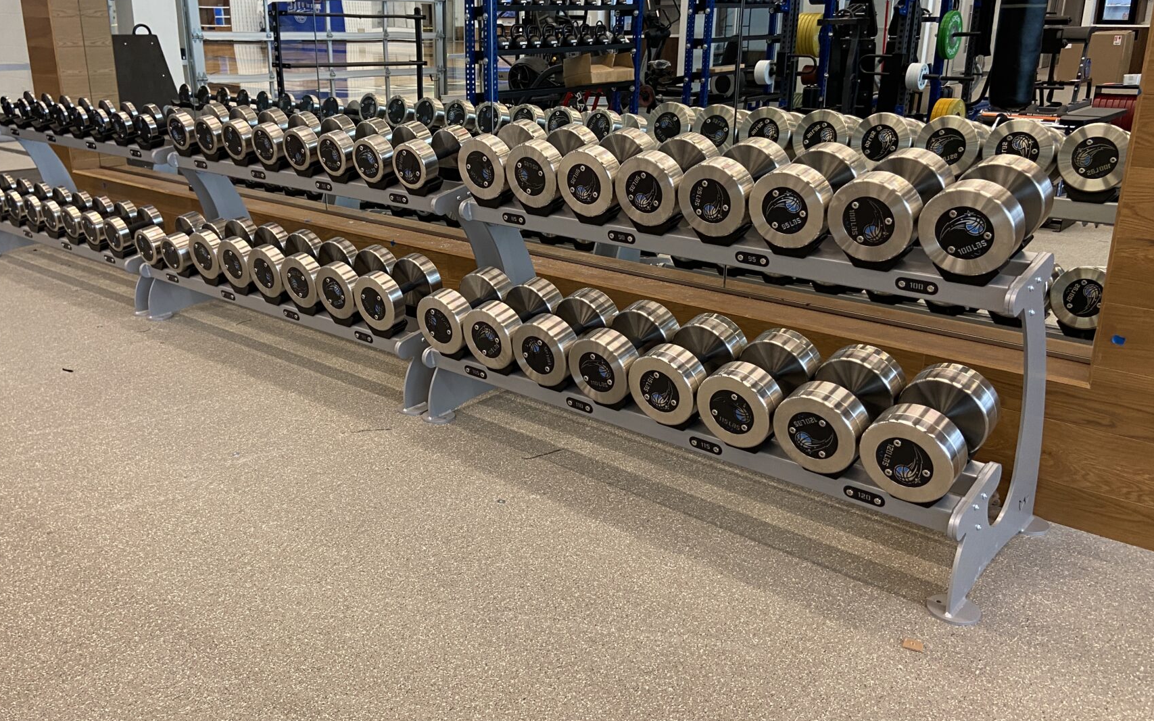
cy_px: 319
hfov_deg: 61.2
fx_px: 975
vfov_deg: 40.5
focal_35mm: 31
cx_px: 531
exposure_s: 1/85
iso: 125
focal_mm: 4.25
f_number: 1.8
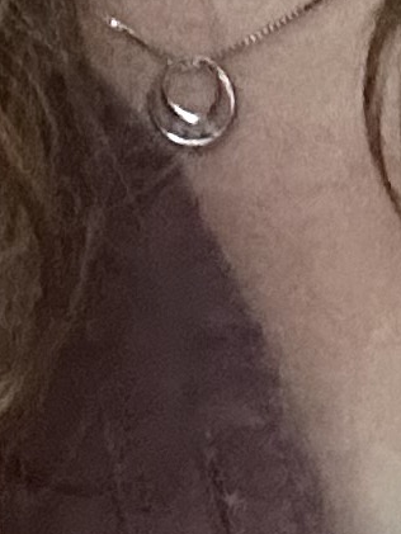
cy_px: -676
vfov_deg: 8.4
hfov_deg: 6.7
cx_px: 38
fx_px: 3396
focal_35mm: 220
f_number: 1.9
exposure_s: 1/30
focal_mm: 2.69
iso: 640
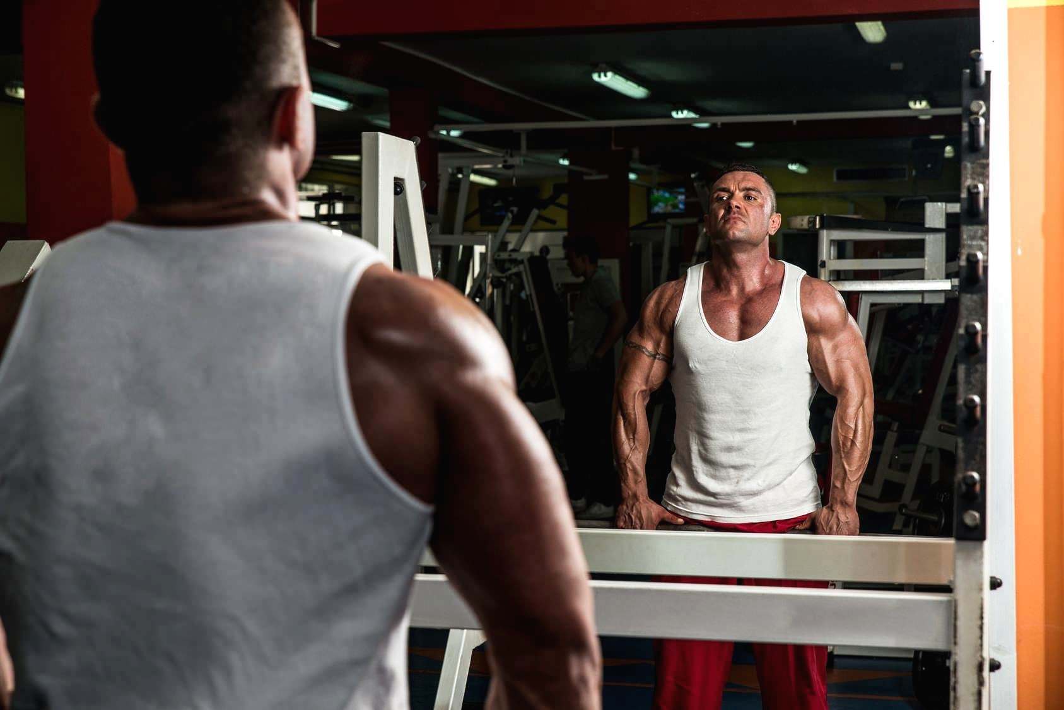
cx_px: 532
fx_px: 1922
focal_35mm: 65
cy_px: 355
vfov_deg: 20.9
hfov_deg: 30.9
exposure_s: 1/200
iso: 100
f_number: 8
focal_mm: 65
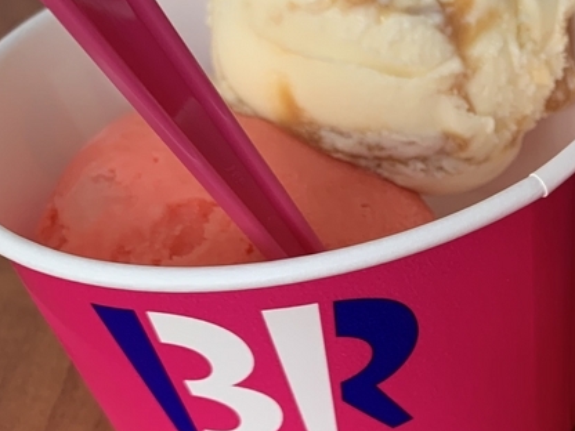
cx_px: 688
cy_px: 260
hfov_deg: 23.7
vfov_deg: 19.6
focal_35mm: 75
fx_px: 1246
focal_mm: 4.25
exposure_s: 1/121
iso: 25
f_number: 1.8
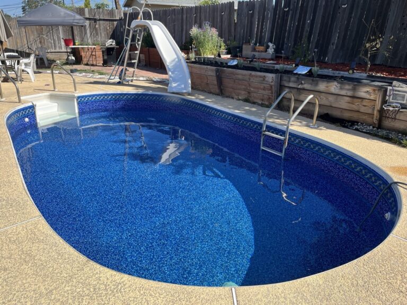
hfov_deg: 67.3
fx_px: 306
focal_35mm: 26
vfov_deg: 53.1
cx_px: 204
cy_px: 152
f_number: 1.6
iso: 50
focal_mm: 5.1
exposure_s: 1/2024
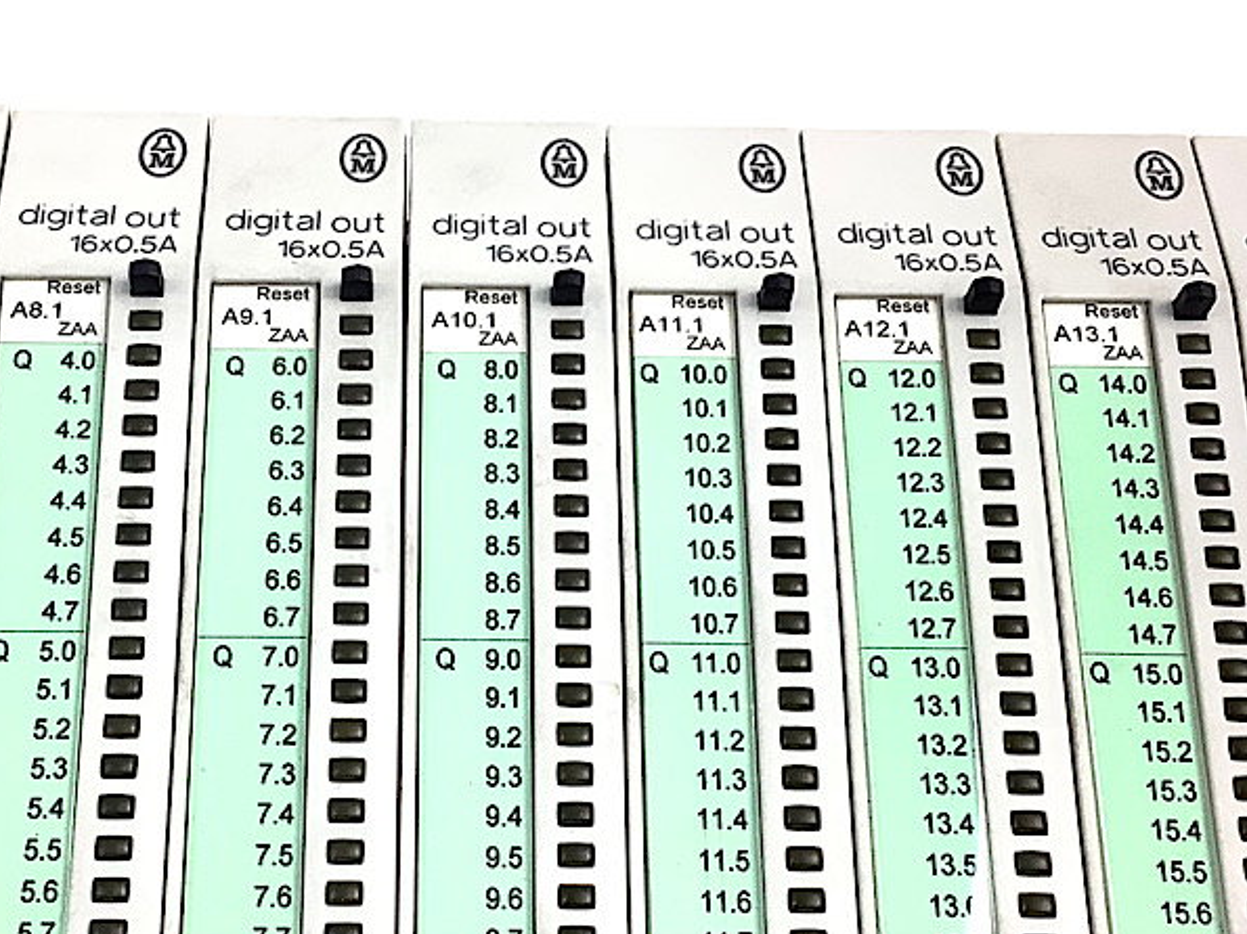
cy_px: 593
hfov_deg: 31.1
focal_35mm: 62
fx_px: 2233
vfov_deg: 23.6
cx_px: 498
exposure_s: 1/50
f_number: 2.4
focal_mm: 3.3
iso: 50
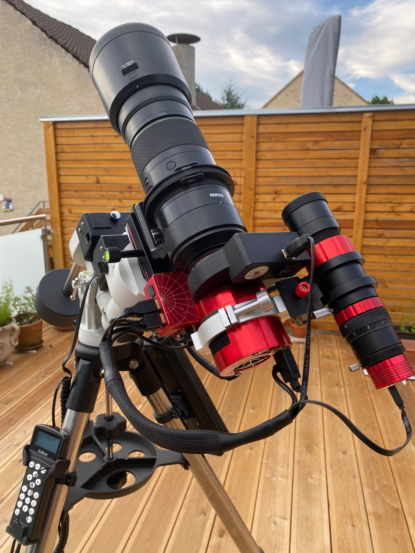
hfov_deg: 53.1
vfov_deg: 67.3
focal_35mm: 26
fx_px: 416
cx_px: 208
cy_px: 276
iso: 32
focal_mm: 4.25
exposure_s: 1/394
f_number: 1.8
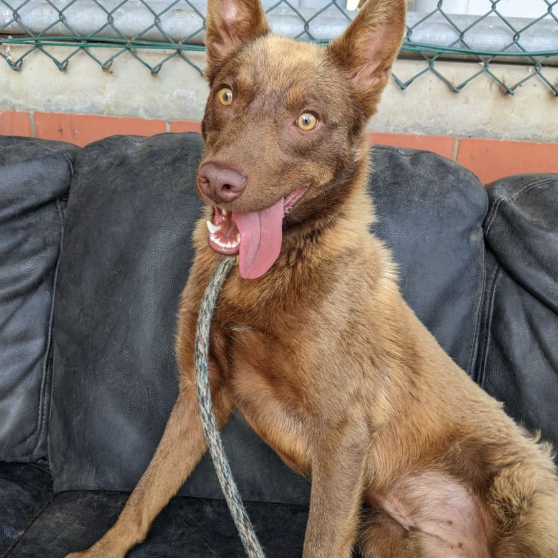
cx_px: 279
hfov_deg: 51.1
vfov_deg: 50.9
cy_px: 321
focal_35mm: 32
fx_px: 584
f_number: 1.8
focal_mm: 4.44
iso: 54
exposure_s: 1/120
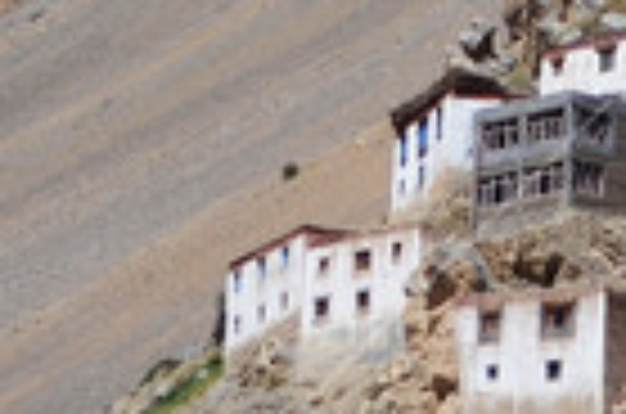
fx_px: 14920
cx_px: 901
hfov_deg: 2.4
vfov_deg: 1.6
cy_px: -194
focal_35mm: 860
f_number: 4
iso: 200
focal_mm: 78
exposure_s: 1/3200
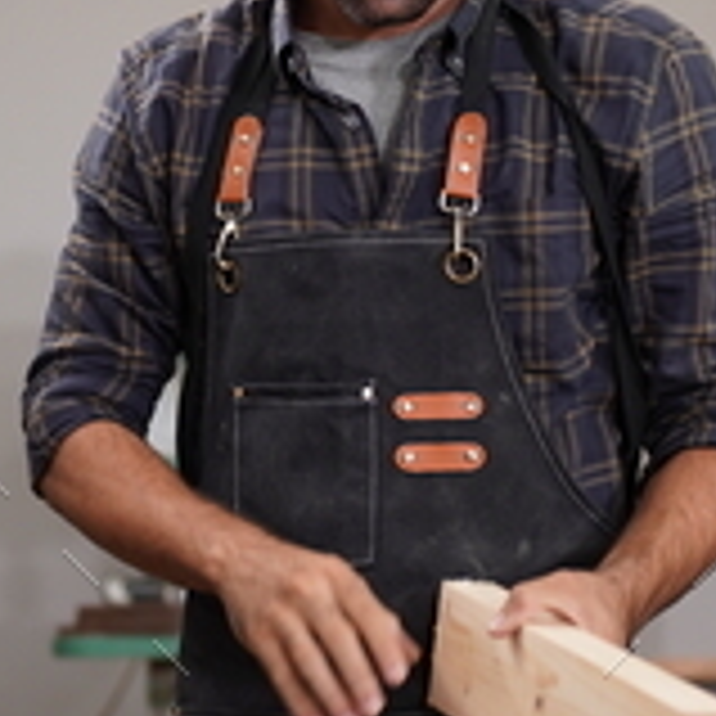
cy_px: 417
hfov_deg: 15.8
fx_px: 2574
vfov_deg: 15.8
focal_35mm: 110
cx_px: 374
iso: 400
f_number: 1.4
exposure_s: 1/200
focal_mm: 35
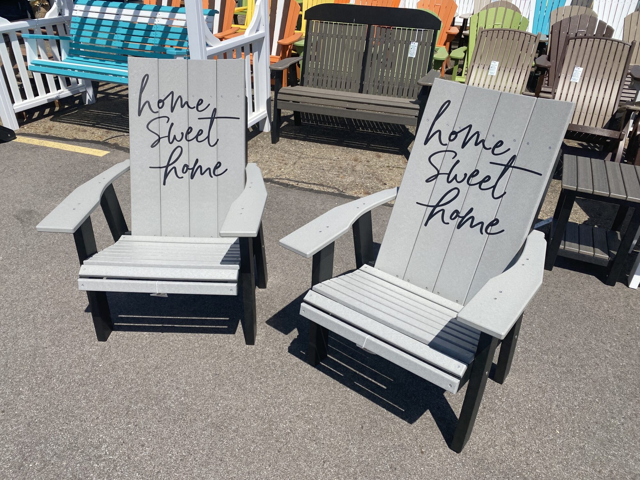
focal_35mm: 26
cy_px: 240
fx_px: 481
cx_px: 320
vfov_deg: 53.1
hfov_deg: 67.3
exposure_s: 1/4608
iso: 32
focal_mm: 4.25
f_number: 1.8
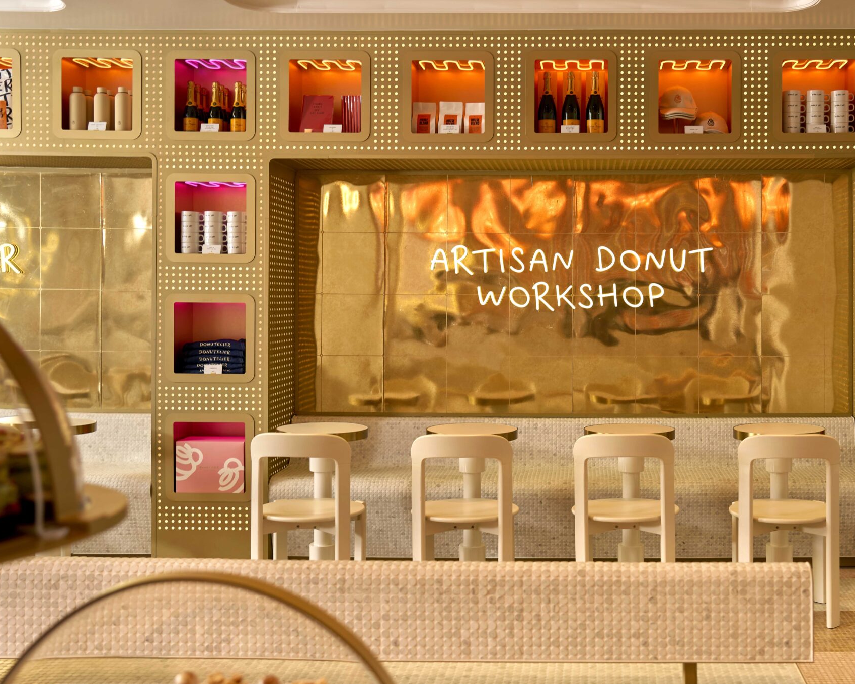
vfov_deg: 36.5
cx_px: 517
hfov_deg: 44.5
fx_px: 1038
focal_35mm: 41
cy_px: 332
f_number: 4.5
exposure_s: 1/80
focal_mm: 29
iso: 100
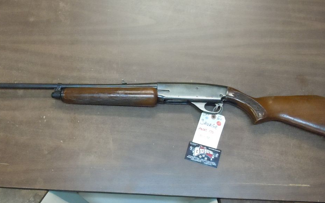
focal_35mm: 45
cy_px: 112
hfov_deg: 44.4
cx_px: 160
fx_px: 399
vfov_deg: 28.6
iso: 800
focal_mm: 5.9
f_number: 4
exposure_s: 1/30
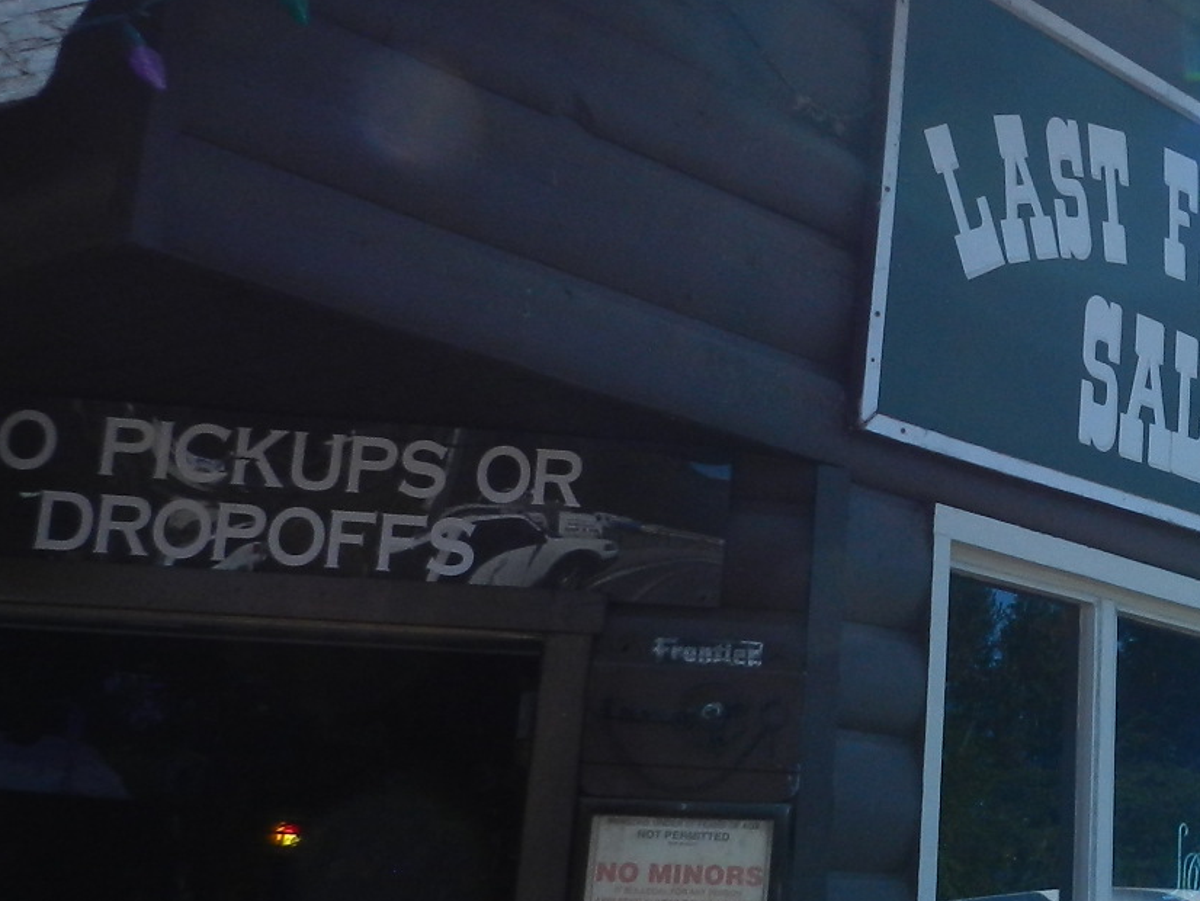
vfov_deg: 25.7
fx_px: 1977
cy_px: 411
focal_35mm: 57
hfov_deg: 30.9
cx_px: 1239
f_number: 4
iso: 160
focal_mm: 4
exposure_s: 1/800
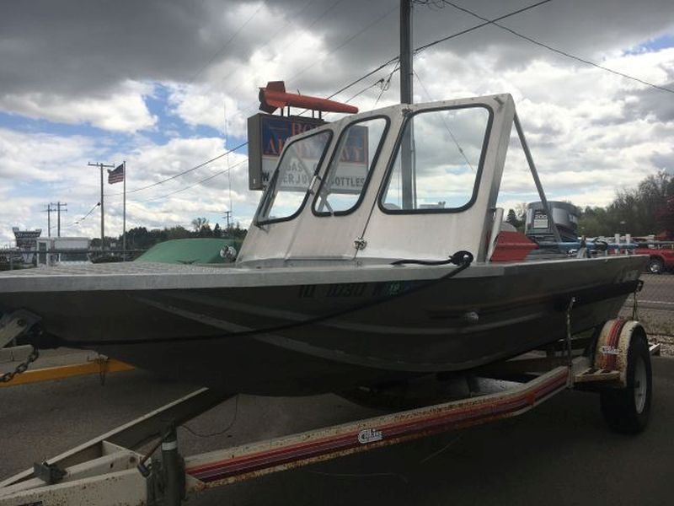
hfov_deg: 61.7
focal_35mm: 29
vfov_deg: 48.2
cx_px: 337
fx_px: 565
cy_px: 253
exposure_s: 1/2404
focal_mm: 4.15
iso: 25
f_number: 2.2
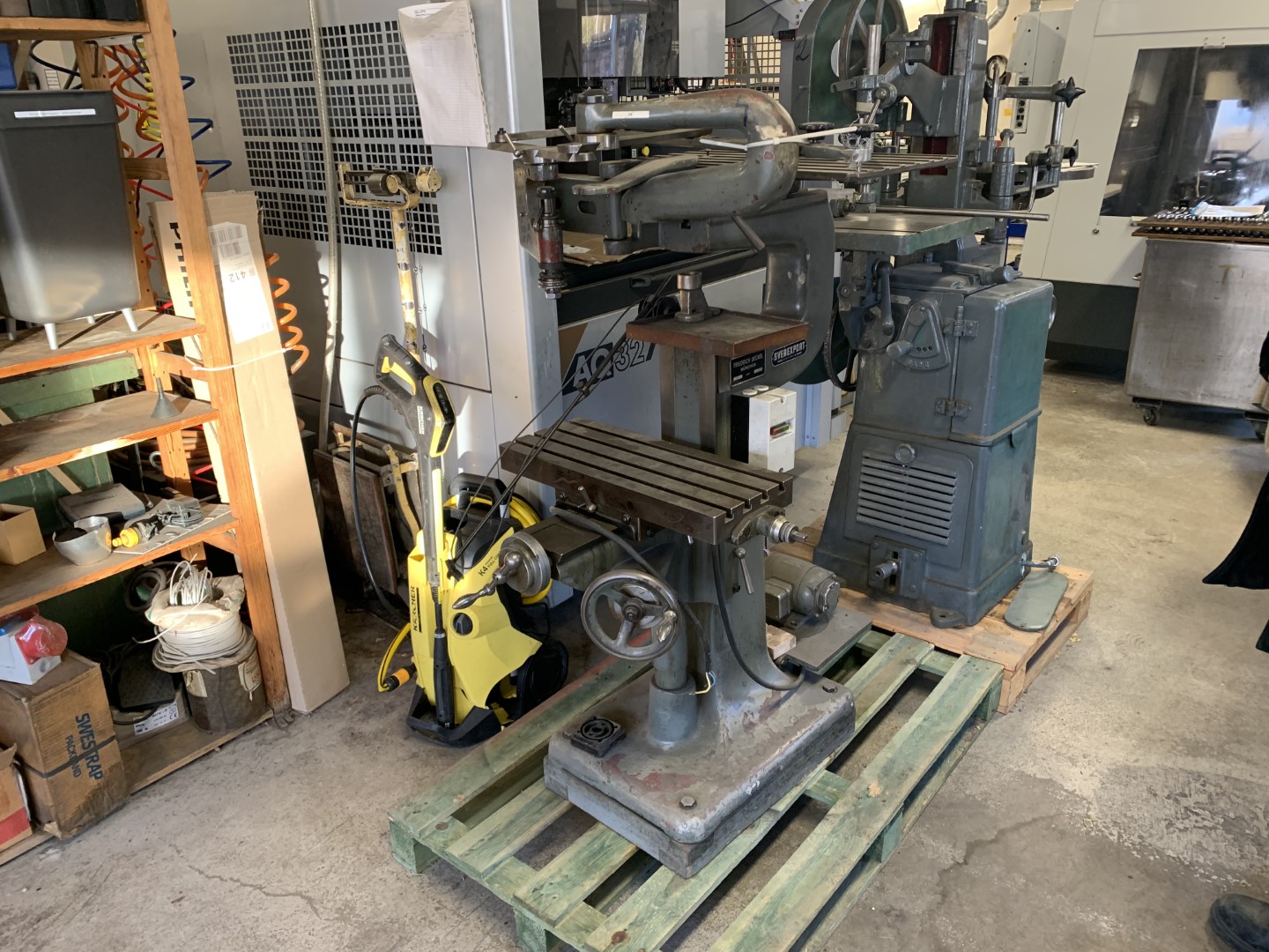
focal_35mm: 26
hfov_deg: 67.3
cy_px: 476
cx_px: 634
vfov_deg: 53.1
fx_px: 953
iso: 125
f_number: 1.8
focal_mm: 4.25
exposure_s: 1/50
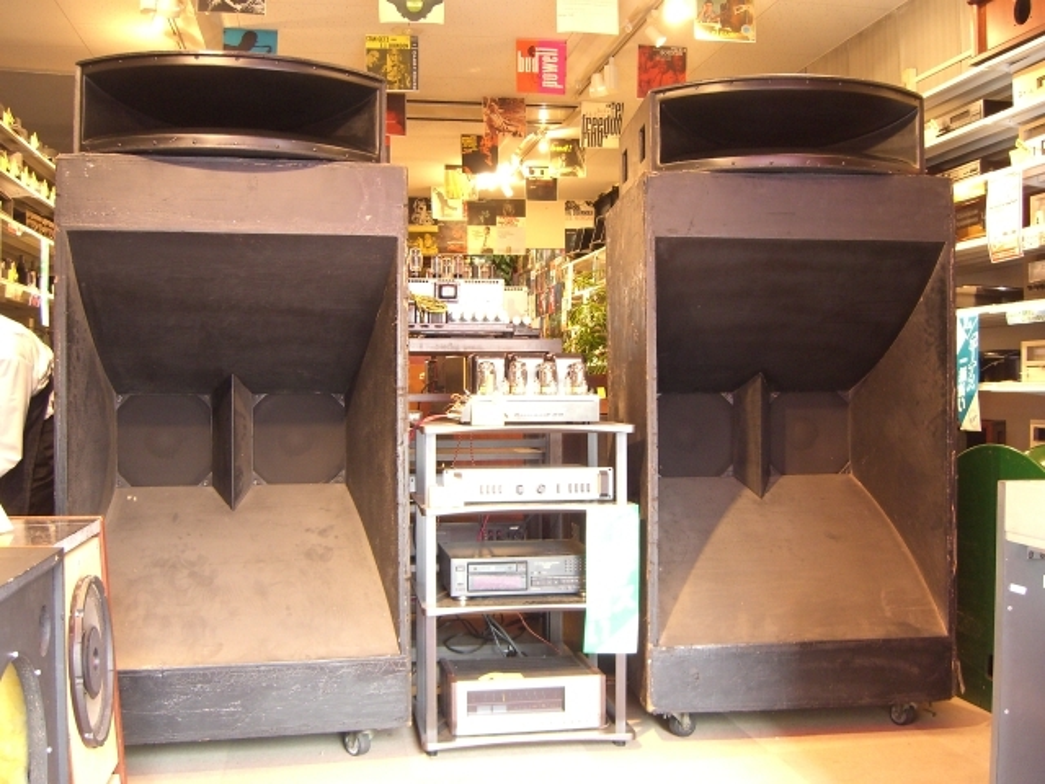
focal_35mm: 38
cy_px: 392
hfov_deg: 49.0
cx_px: 522
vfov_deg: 37.7
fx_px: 1147
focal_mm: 7.9
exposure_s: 1/15
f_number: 2.8
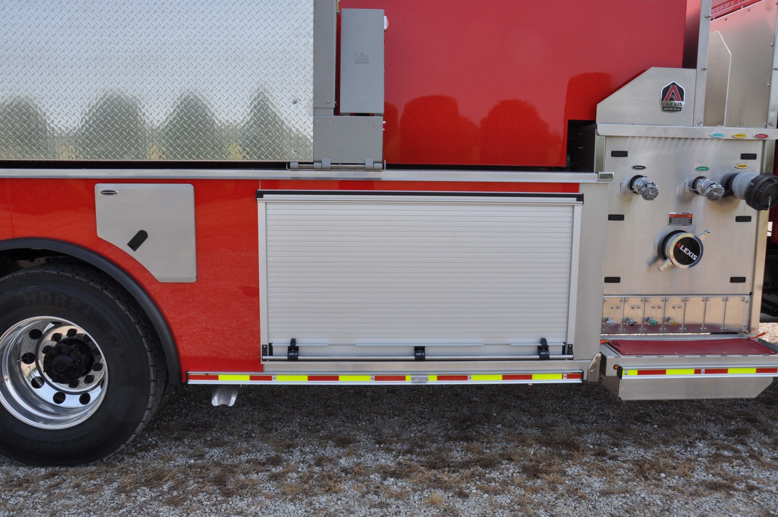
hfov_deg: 62.0
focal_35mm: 30
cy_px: 258
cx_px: 389
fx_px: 648
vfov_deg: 43.5
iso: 200
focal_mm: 20
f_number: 11
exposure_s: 1/125
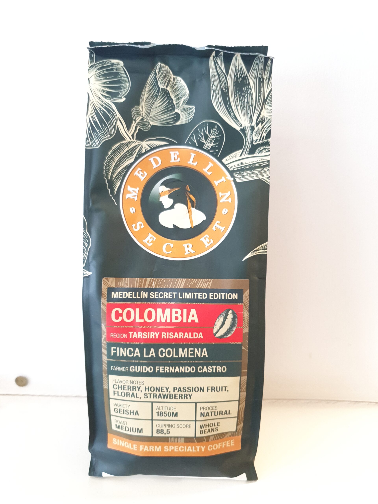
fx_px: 379
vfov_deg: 67.3
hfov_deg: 53.1
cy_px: 252
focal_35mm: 26
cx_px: 189
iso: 320
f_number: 1.5
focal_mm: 4.32
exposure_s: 1/45
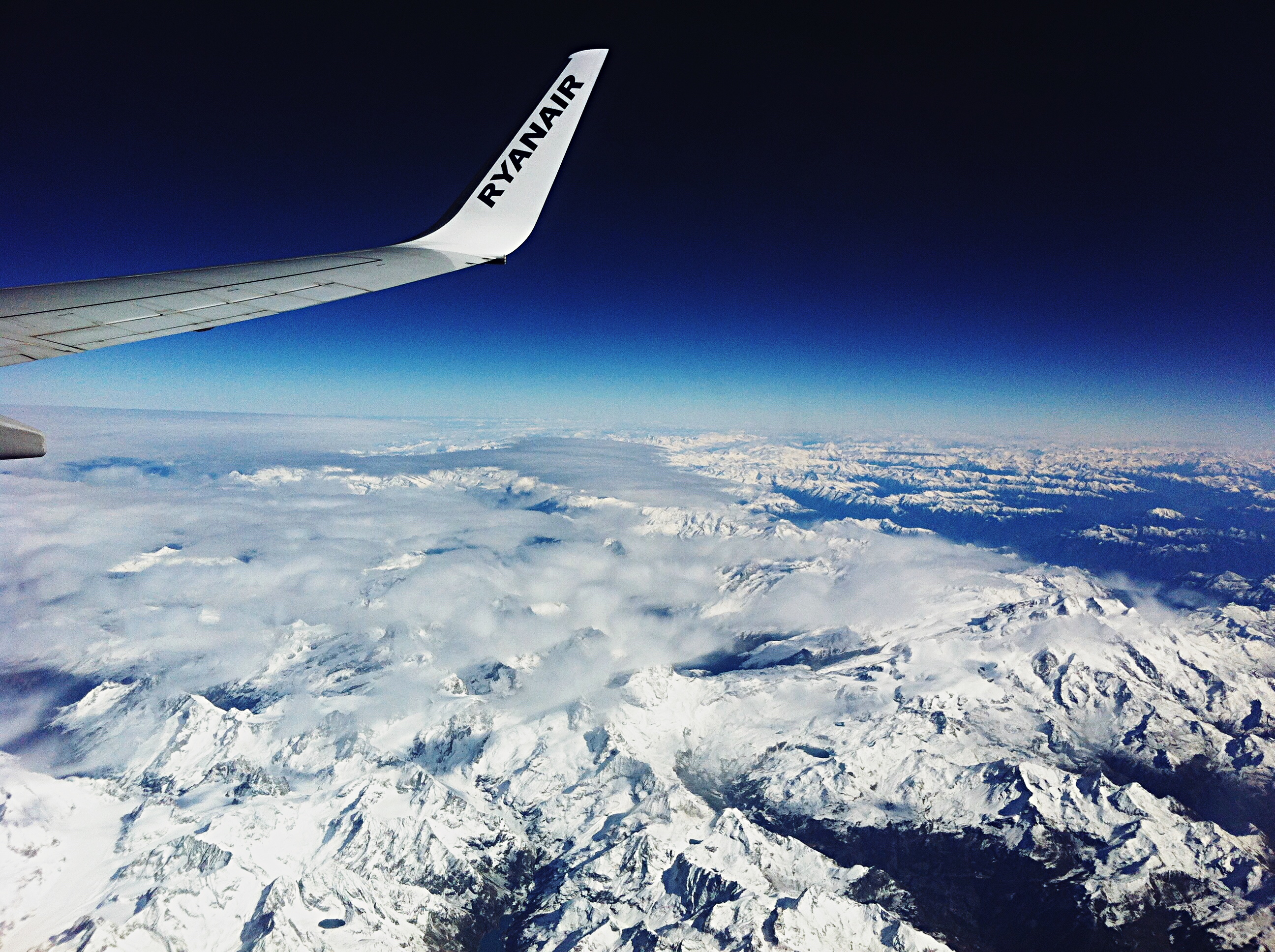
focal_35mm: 35
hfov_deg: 52.7
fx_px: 1287
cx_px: 638
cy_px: 476
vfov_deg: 40.6
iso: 80
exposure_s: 1/2742
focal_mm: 3.85
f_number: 2.8
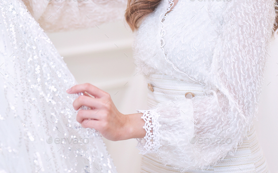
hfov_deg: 18.0
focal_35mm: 116
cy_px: -6
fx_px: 879
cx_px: 138
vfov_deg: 11.2
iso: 125
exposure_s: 1/100
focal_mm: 50
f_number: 1.2
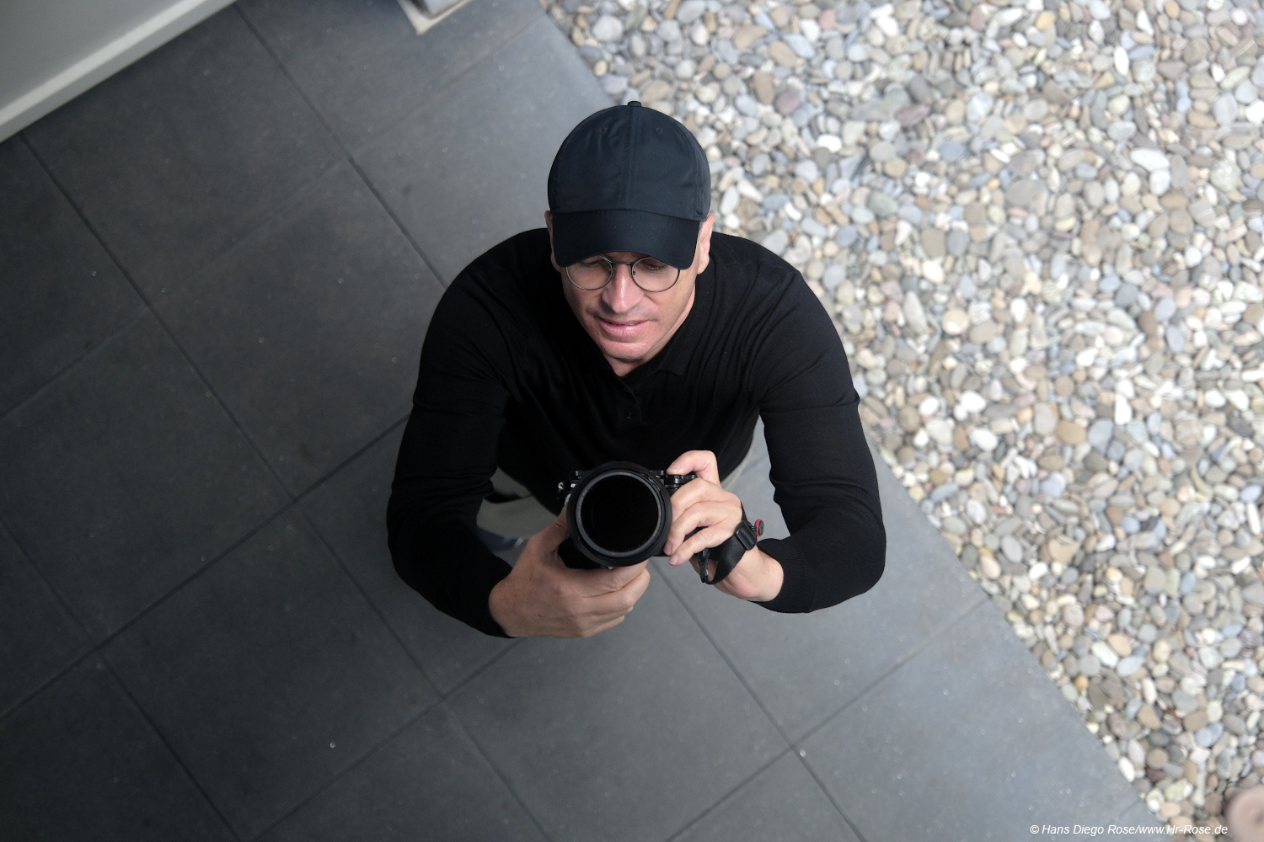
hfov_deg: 28.5
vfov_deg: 19.2
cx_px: 632
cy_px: 421
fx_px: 2493
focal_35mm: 71
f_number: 2.8
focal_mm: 47
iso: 800
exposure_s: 1/20
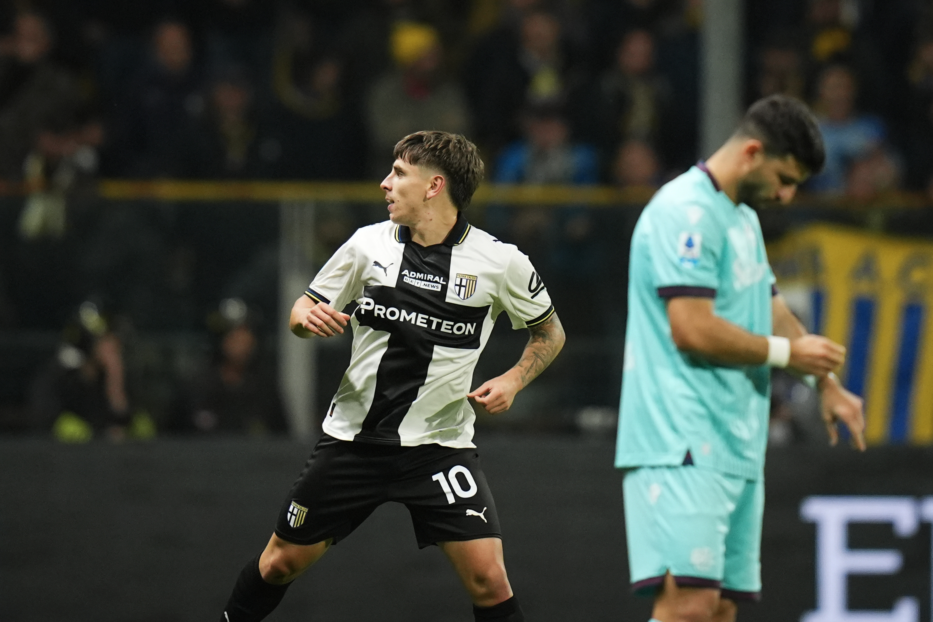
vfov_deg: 3.4
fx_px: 10366
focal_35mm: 400
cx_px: 466
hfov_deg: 5.2
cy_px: 311
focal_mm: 400
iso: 2500
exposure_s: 1/1600
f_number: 2.8
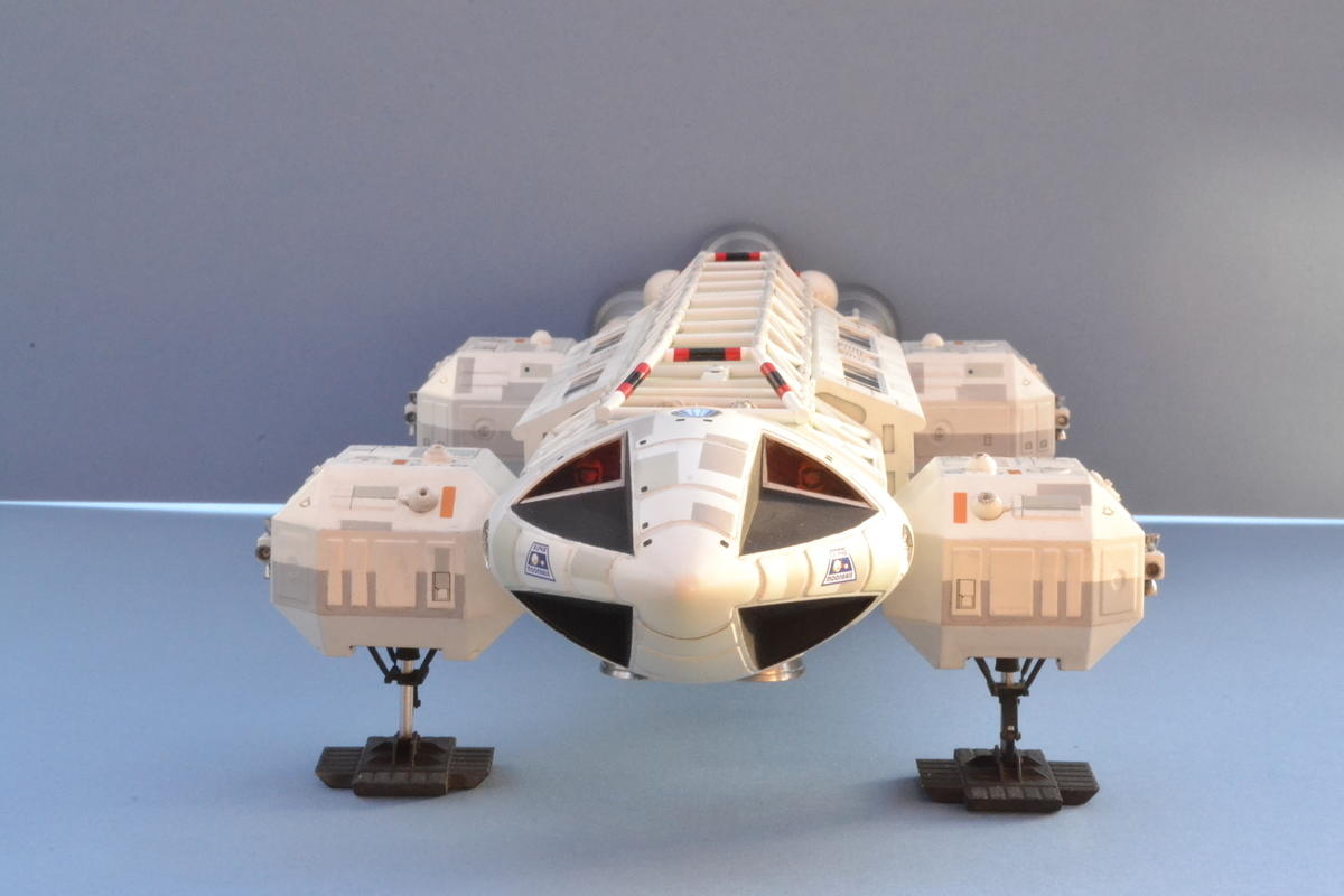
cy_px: 448
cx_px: 672
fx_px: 2912
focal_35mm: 78
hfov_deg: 26.0
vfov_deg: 17.5
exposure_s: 1/20
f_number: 29
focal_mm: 52
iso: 3200
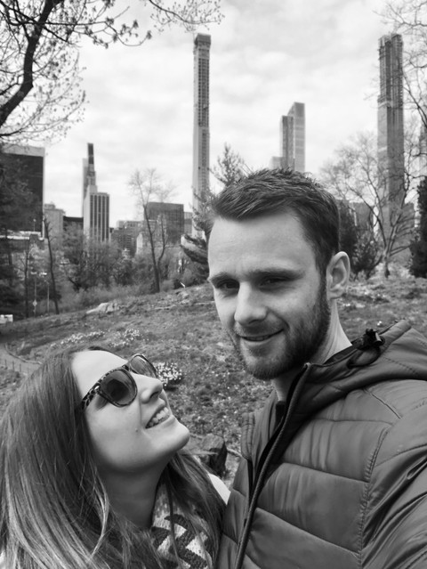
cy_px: 284
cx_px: 214
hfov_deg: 44.2
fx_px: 526
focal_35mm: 32
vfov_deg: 56.8
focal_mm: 2.87
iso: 20
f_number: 2.2
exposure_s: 1/321
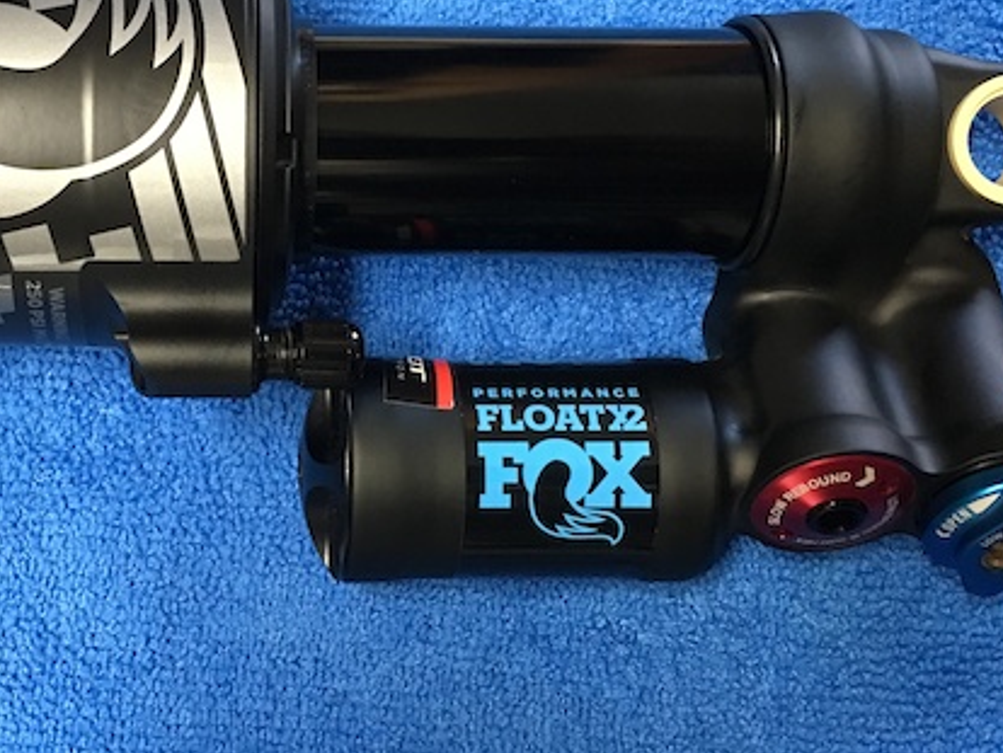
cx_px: 259
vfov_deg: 26.1
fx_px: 1624
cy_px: 329
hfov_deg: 33.7
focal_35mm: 56
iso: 160
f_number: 2.2
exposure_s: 1/30
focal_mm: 4.15
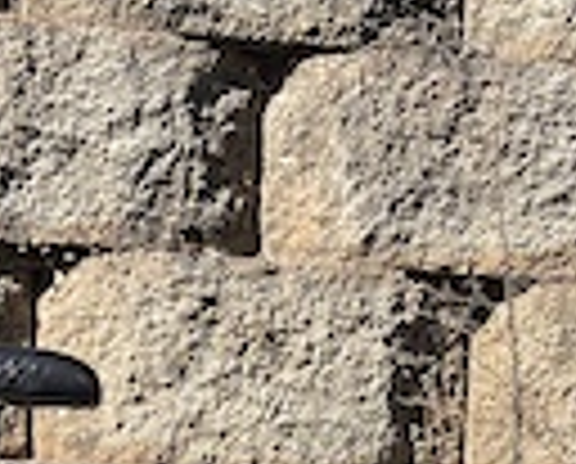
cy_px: 996
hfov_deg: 12.2
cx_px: 252
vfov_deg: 9.1
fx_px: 2700
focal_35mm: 158
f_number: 1.6
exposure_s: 1/1795
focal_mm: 5.1
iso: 32
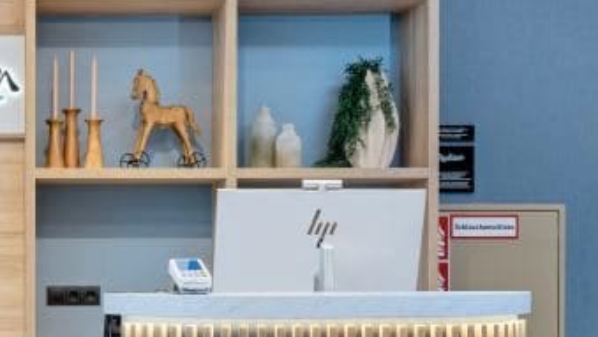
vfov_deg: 15.7
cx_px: -71
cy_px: 315
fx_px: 1206
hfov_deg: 25.7
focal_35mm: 76
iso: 320
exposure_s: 1/13
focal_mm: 24
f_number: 11
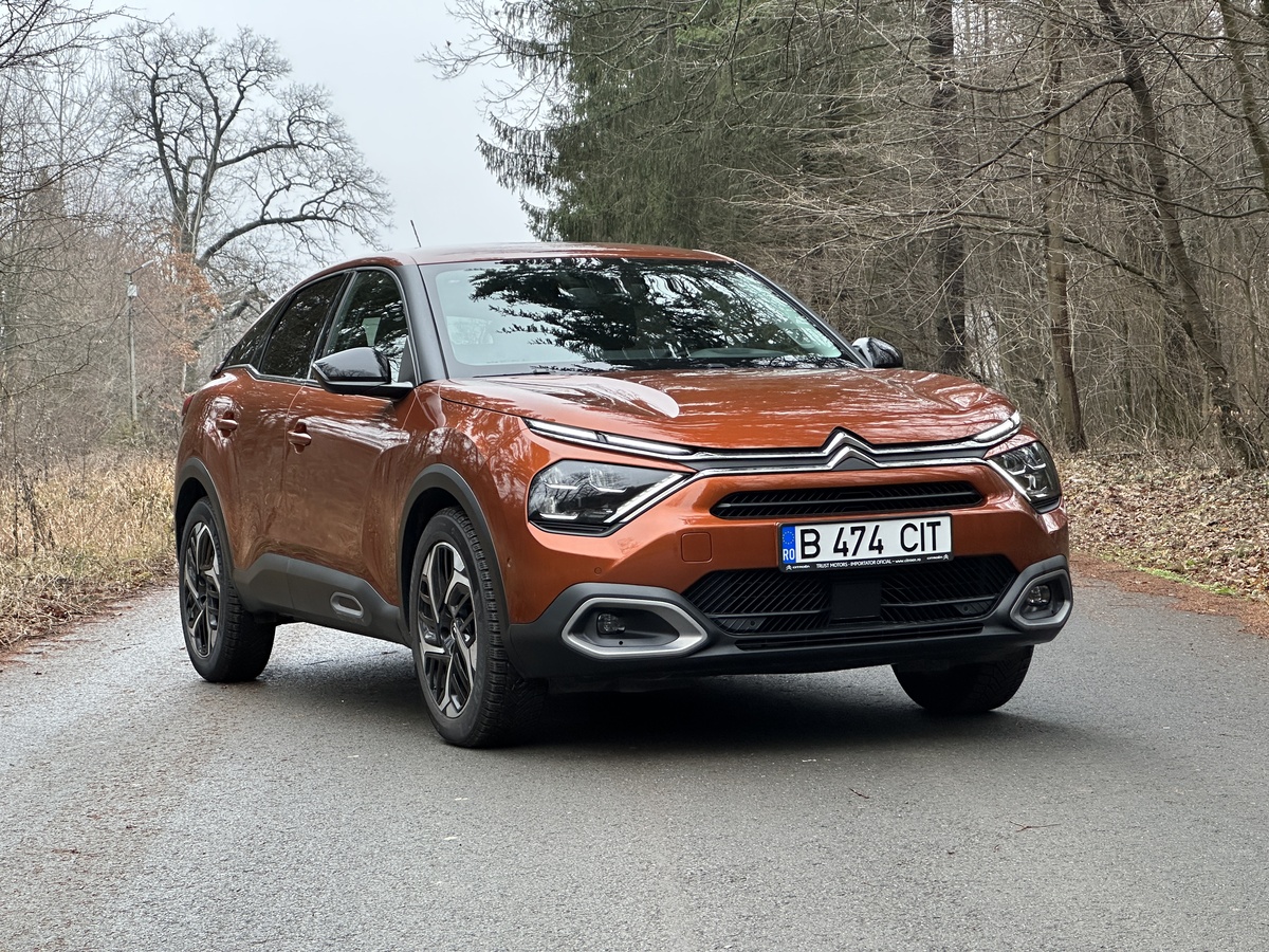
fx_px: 2823
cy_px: 476
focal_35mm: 77
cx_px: 634
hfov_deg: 25.3
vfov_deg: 19.1
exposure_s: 1/99
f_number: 2.8
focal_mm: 9
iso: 100
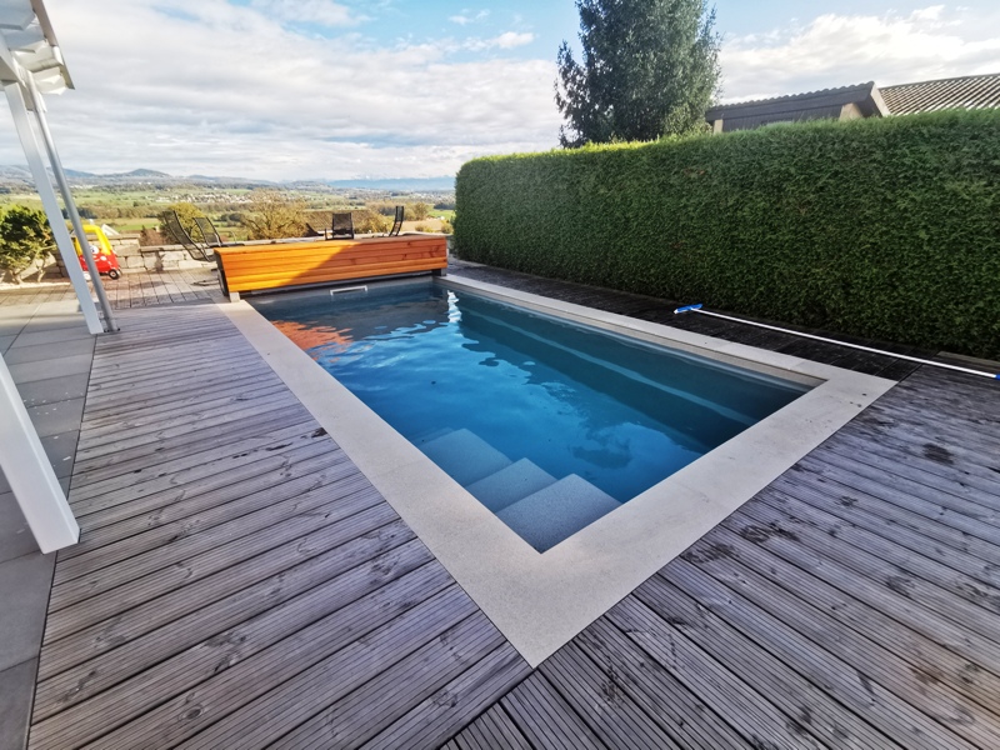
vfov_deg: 78.1
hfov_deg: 94.5
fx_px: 462
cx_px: 500
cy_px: 375
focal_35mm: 16
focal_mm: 2.35
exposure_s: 1/404
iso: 50
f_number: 2.2
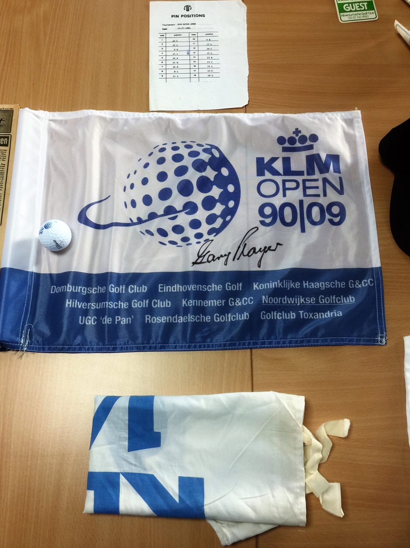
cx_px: 199
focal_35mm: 30
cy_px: 281
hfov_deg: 46.8
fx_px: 474
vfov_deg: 60.0
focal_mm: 4.15
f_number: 2.2
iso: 32
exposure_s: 1/33
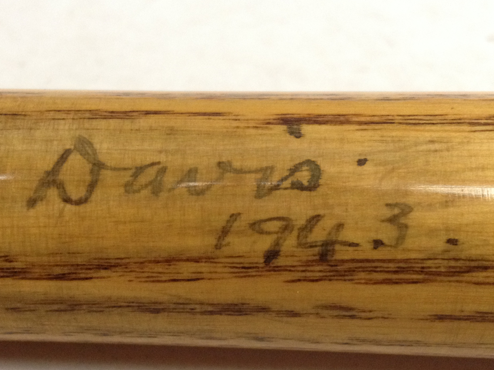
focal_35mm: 61
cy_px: 234
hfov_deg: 31.6
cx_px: 217
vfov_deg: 24.0
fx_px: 871
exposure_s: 1/20
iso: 250
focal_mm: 4.28
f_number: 2.4
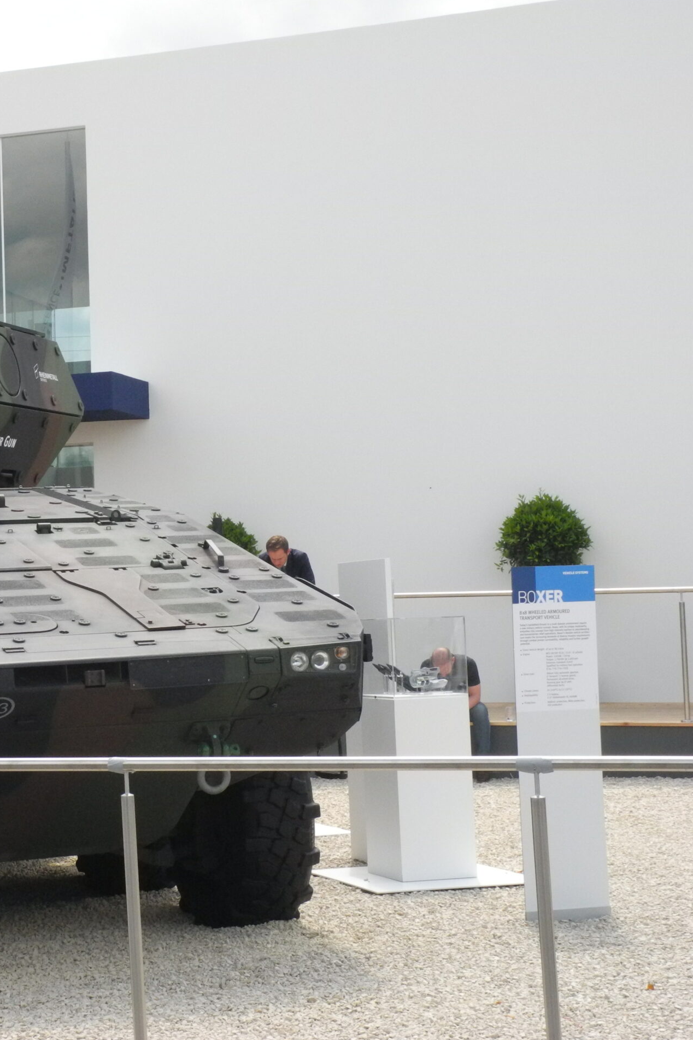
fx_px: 2021
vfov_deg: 28.8
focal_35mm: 70
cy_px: 517
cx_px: -5
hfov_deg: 18.9
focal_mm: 10.7
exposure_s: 1/1250
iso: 400
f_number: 5.6
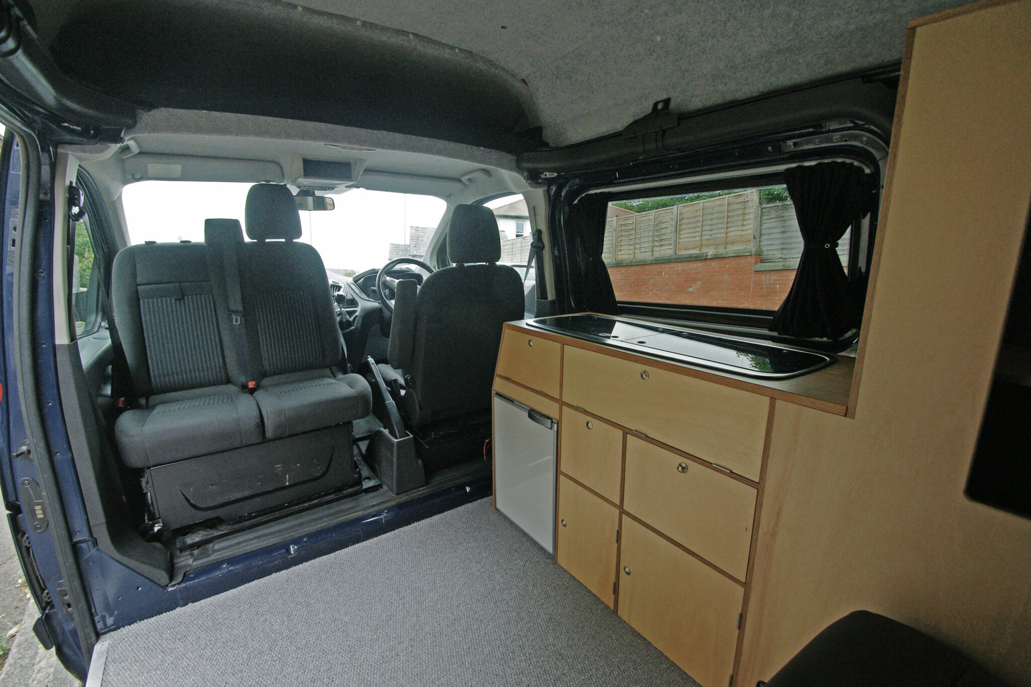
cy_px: 344
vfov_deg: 77.3
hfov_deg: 100.4
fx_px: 430
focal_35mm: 15
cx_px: 516
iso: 400
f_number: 5
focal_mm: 10
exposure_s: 1/160
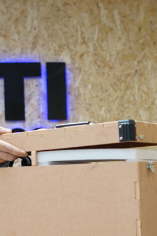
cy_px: 165
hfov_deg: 10.9
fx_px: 818
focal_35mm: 125
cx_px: 112
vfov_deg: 16.3
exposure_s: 1/50
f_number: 3.2
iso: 320
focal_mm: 50
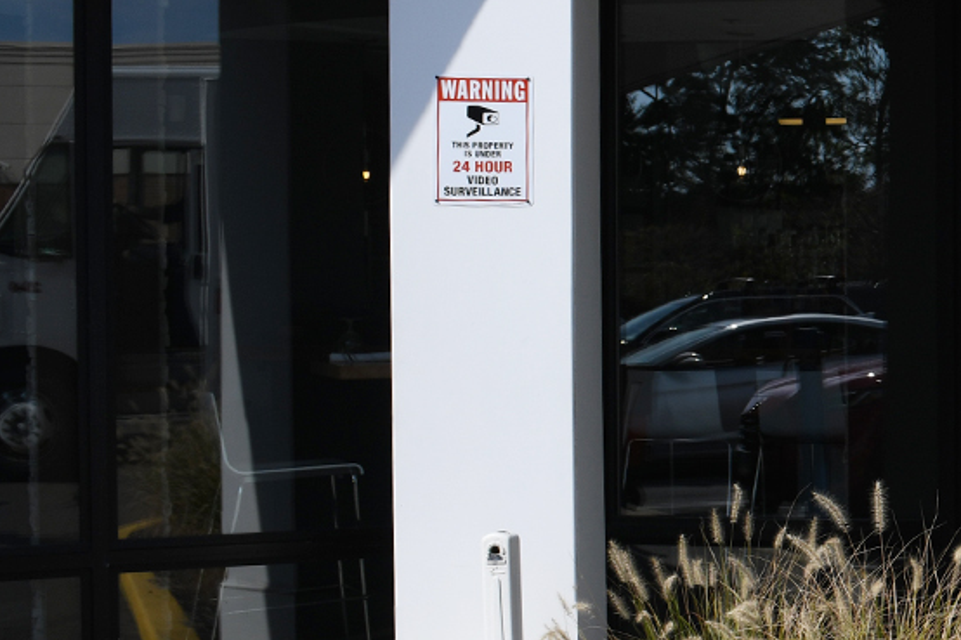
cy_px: 199
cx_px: 1507
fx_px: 2081
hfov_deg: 21.2
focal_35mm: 78
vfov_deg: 17.4
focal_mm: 24
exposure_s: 1/1250
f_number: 5.6
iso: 200
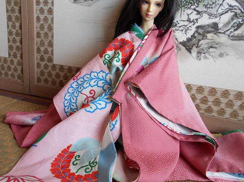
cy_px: 86
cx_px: 116
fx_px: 204
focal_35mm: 29
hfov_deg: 61.7
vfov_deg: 48.1
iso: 80
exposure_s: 1/30
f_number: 3.2
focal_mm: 4.6
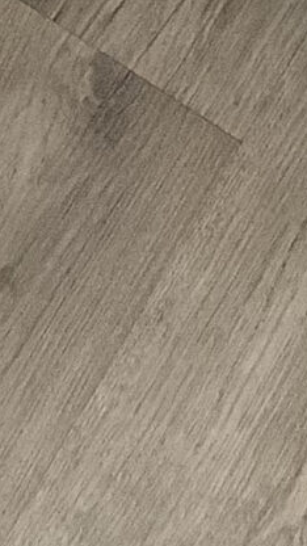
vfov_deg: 8.9
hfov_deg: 5.8
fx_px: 3010
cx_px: 9
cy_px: -936
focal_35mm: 208
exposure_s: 1/40
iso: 250
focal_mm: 3.3
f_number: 2.4
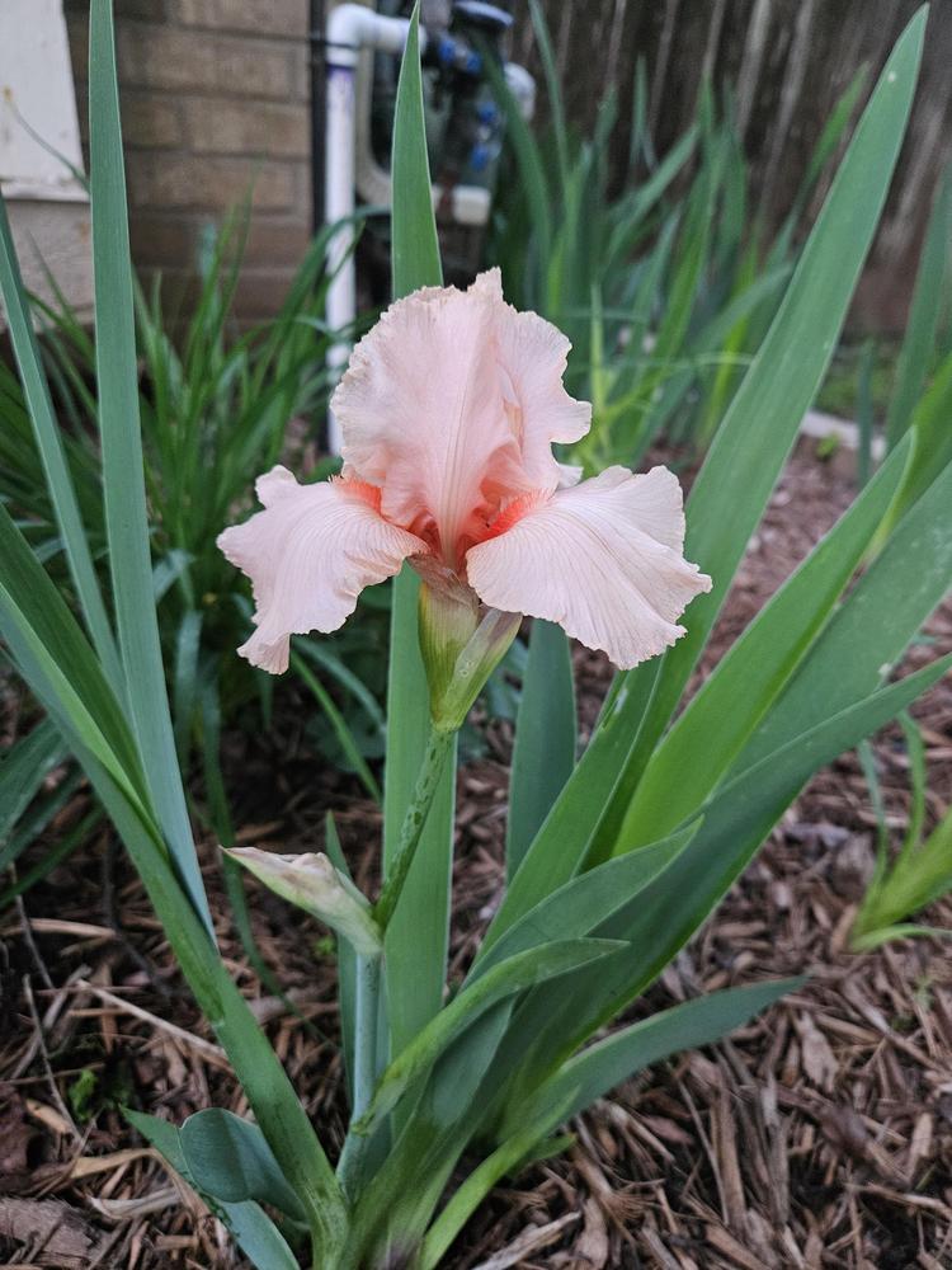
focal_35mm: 23
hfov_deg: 58.9
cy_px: 635
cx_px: 476
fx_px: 843
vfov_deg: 73.9
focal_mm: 5.4
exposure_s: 1/60
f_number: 1.8
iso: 800
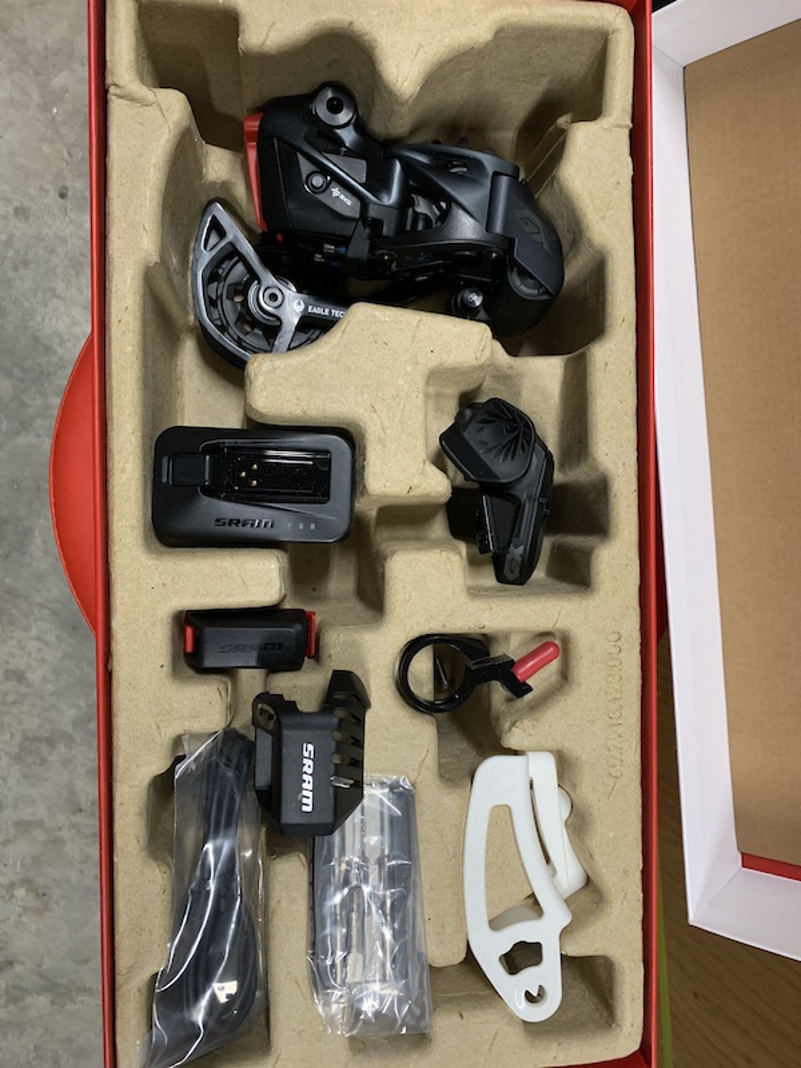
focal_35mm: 26
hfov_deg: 53.1
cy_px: 534
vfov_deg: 67.3
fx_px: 802
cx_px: 400
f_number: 1.8
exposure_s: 1/60
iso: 250
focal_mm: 4.25
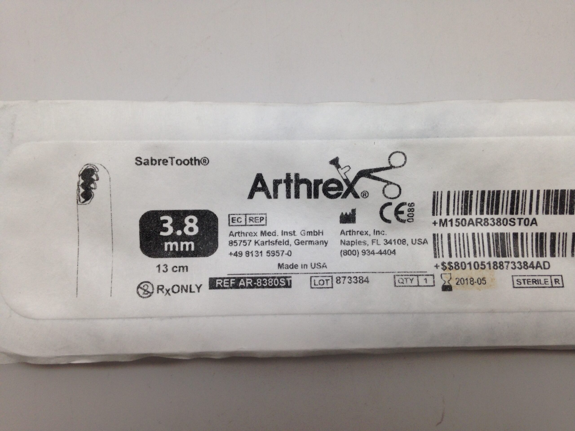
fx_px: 548
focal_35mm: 33
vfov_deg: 42.9
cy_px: 216
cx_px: 288
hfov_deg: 55.4
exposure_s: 1/60
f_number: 2.4
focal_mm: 4.12
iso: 50
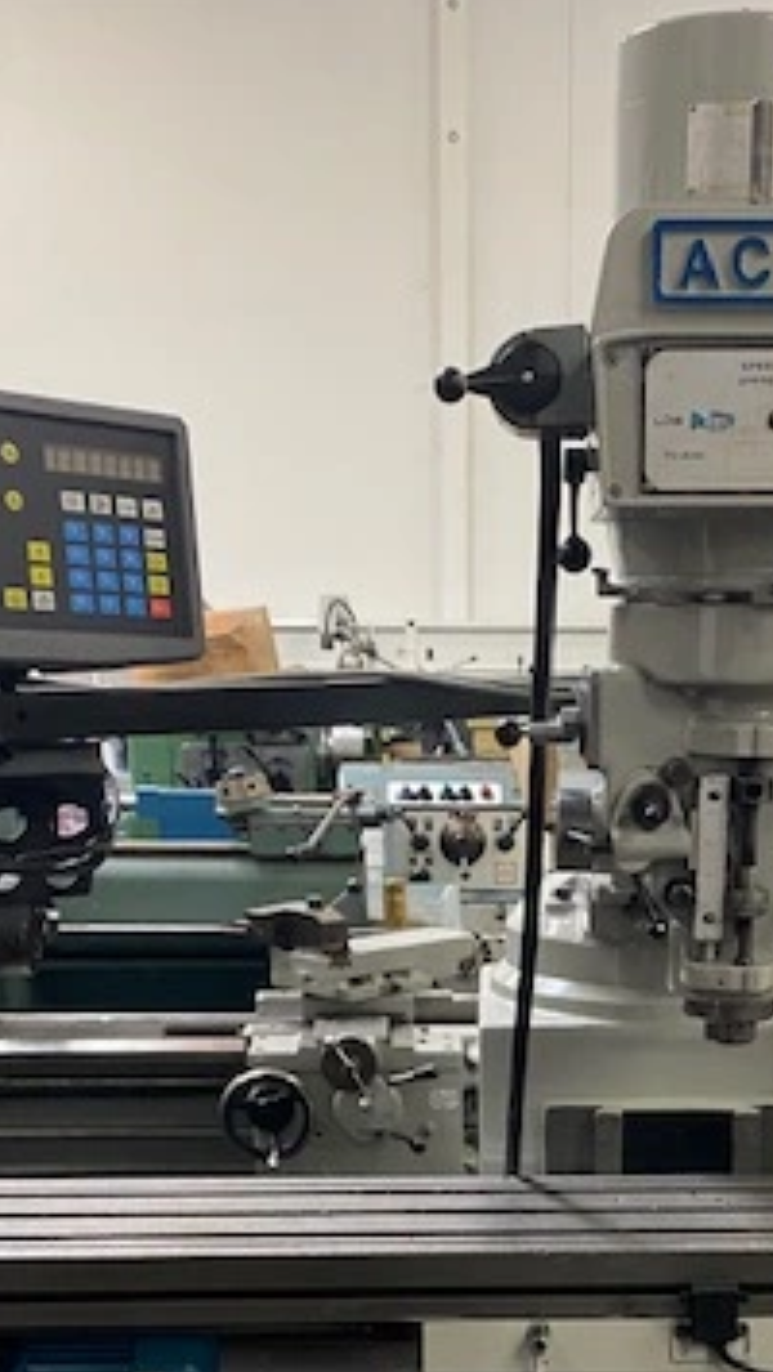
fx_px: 1856
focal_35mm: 51
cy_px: 1229
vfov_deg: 37.9
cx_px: 553
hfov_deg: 23.4
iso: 200
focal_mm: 4.25
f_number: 1.8
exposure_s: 1/60
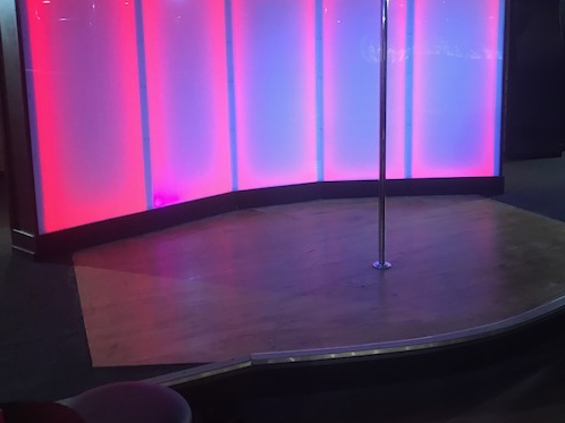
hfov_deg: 51.3
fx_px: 587
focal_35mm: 36
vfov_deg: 39.4
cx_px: 312
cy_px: 160
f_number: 1.8
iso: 100
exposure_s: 1/15
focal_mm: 3.99
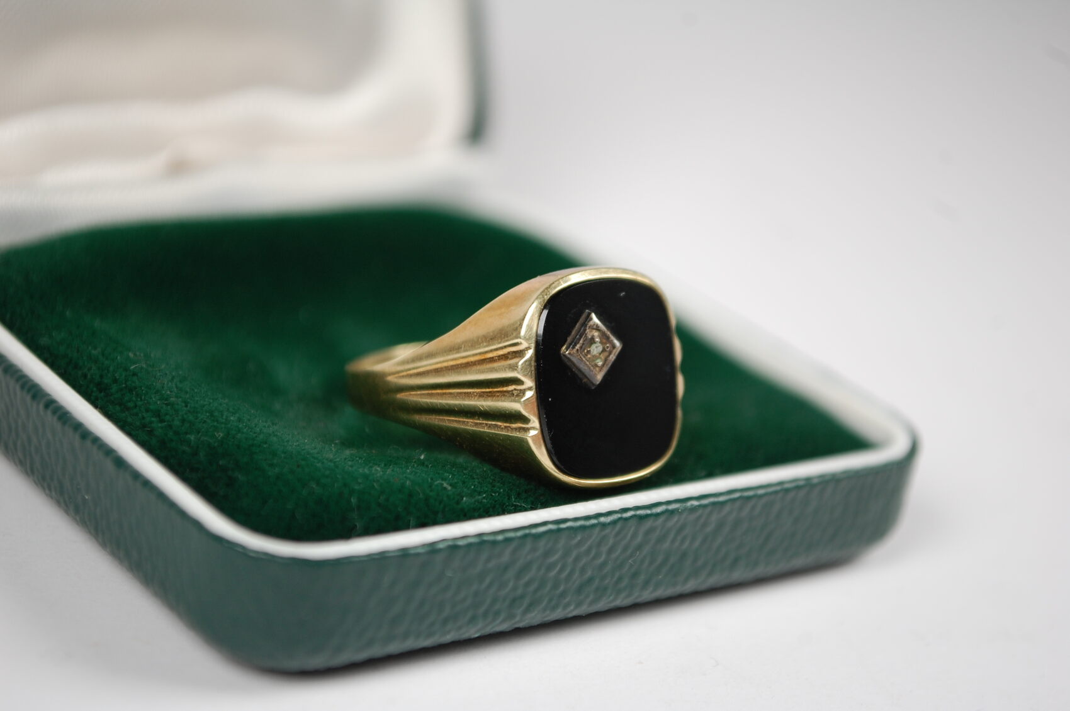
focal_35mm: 82
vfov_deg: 16.5
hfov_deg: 24.6
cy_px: 356
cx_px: 535
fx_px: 2450
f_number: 5.6
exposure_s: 1/125
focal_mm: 55
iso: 250
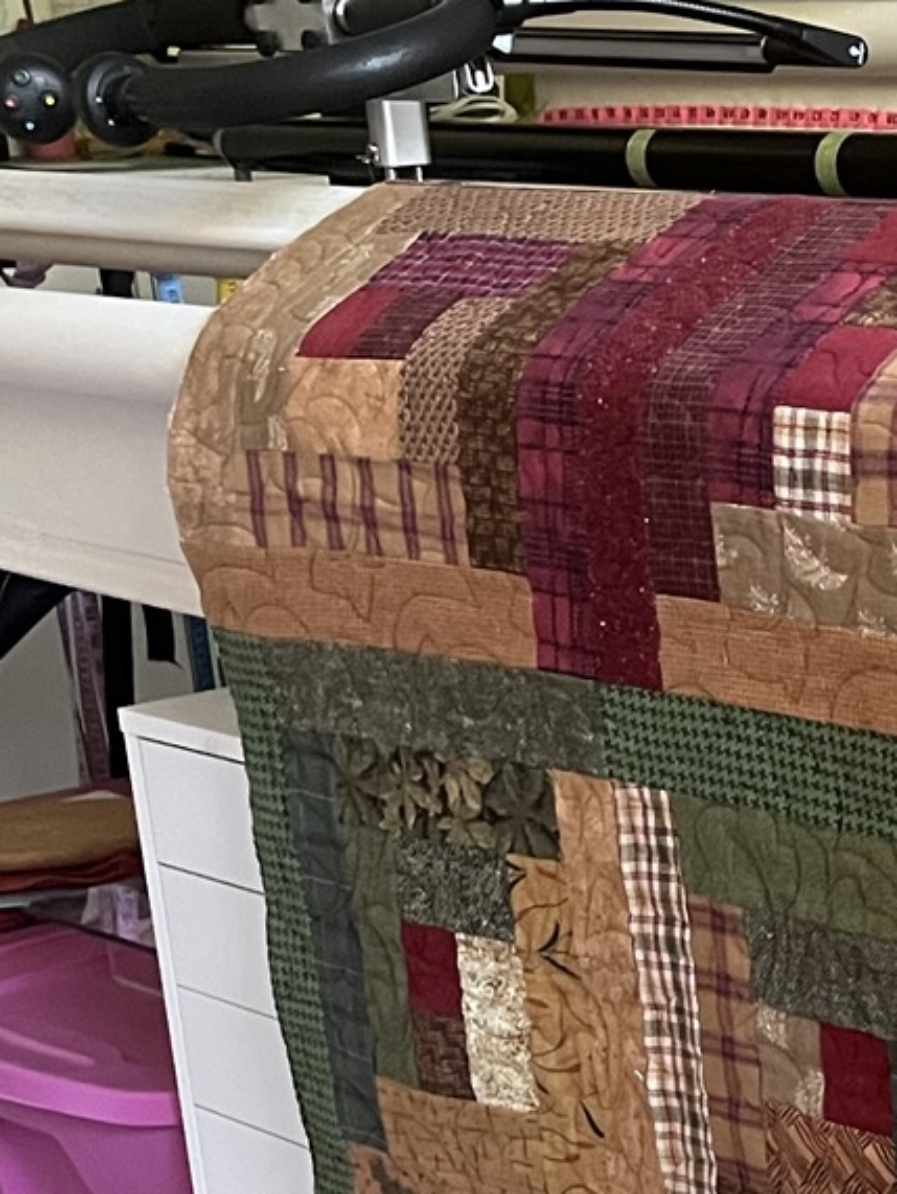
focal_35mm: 91
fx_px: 3141
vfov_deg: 21.2
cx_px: 1393
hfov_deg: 14.9
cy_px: 1008
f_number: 1.6
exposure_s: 1/60
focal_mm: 5.1
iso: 500
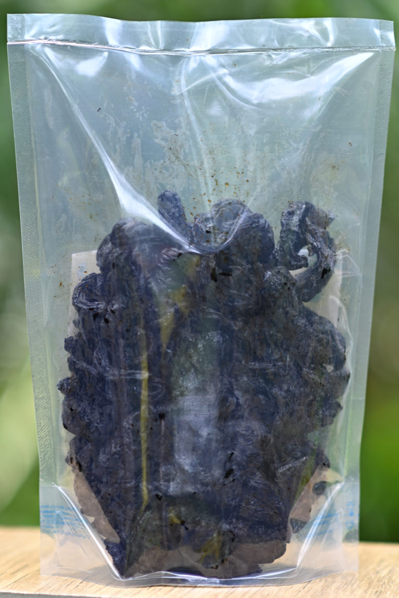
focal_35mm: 85
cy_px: 299
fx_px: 1413
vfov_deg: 23.9
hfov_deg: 16.1
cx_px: 200
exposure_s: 1/250
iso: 64
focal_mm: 85
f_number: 2.2
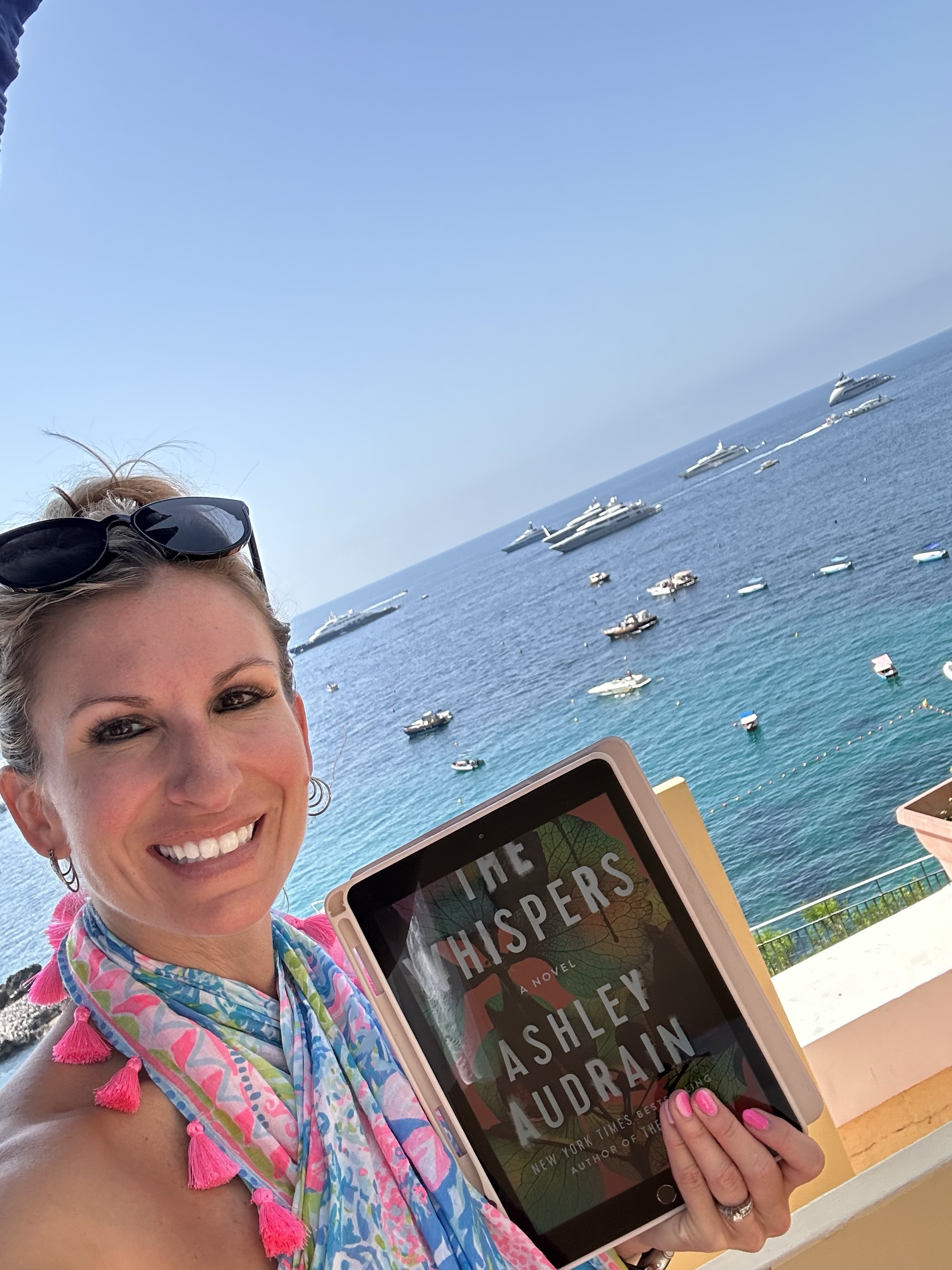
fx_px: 1100
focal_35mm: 30
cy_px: 635
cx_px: 476
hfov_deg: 46.8
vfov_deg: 60.0
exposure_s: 1/730
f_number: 1.9
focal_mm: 2.69
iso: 25
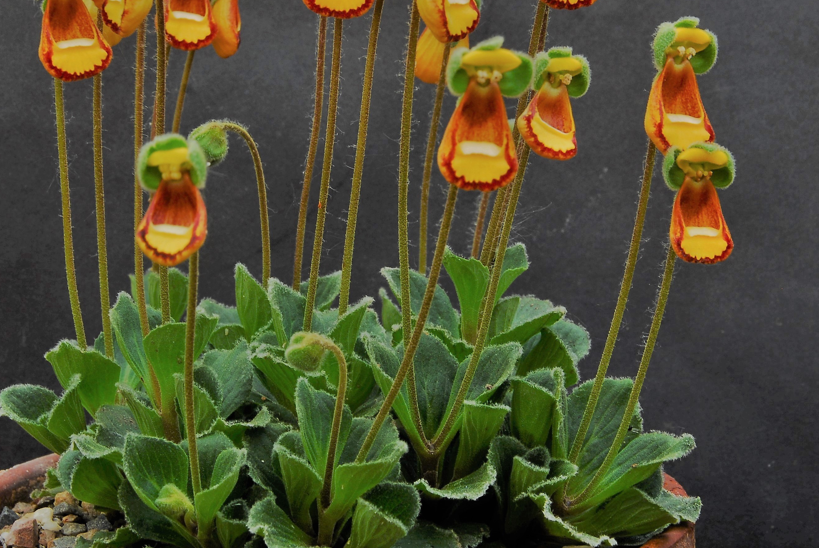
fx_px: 2301
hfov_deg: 20.2
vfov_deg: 13.6
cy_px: 194
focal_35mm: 101
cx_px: 383
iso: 200
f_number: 16
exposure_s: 1/6
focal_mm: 46
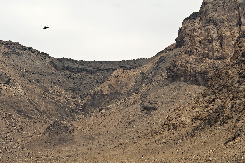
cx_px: 122
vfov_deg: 7.2
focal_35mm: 190
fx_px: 1292
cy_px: 82
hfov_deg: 10.8
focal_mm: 190
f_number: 11
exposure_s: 1/320
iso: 400
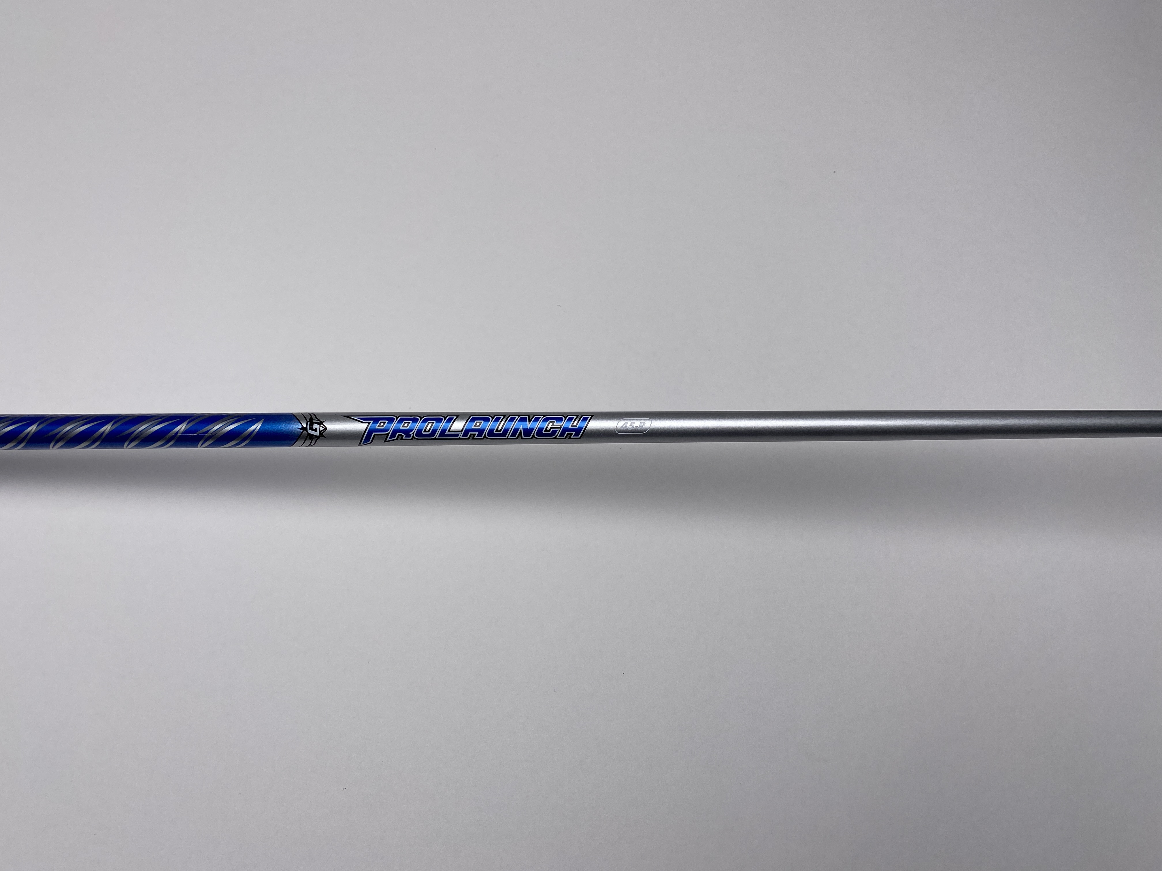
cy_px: 436
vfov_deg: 53.1
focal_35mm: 26
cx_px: 581
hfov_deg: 67.3
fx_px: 873
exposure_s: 1/576
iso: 32
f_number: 1.8
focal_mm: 4.25
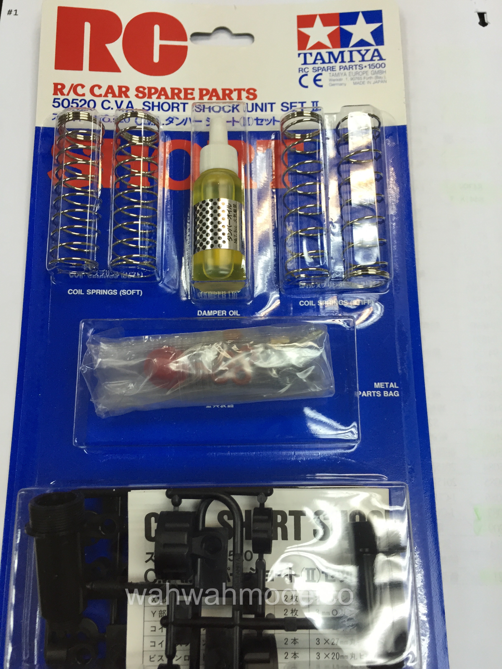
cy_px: 334
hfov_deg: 48.2
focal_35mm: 29
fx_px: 561
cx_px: 251
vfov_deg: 61.7
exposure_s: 1/30
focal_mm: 4.15
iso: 32
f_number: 2.2
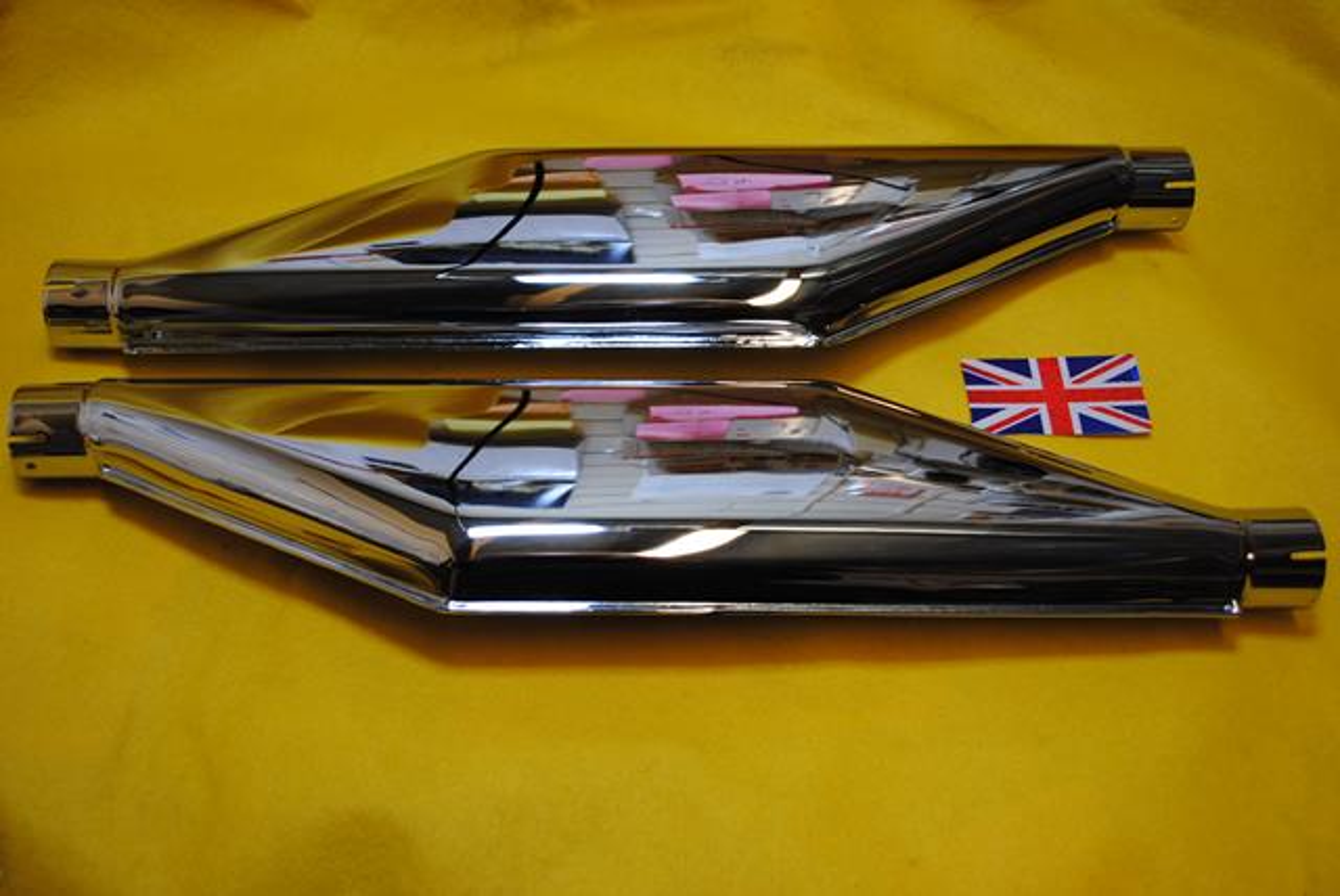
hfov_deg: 53.1
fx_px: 1341
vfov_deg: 36.9
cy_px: 448
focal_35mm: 36
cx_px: 670
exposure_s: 1/30
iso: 220
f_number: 4
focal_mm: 24
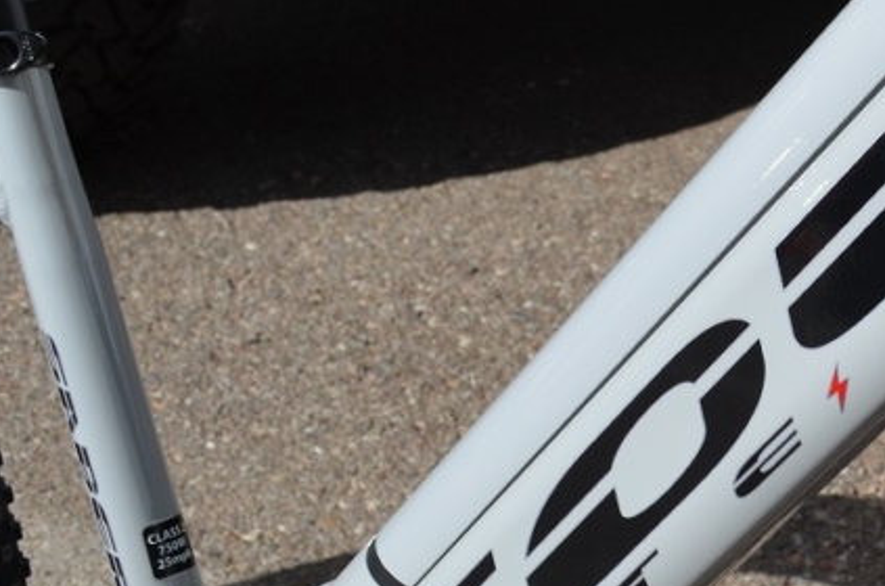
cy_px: 123
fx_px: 1791
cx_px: 977
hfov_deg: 25.7
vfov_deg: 18.4
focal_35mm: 73
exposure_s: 1/250
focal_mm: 20
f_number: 8
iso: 100
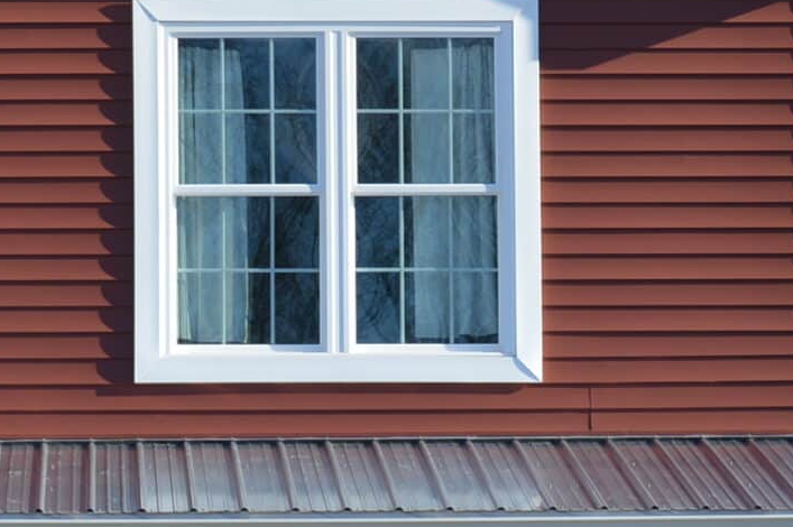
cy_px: 490
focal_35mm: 228
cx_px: 276
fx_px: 5018
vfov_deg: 6.0
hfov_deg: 9.0
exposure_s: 1/250
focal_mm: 42
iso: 100
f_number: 8
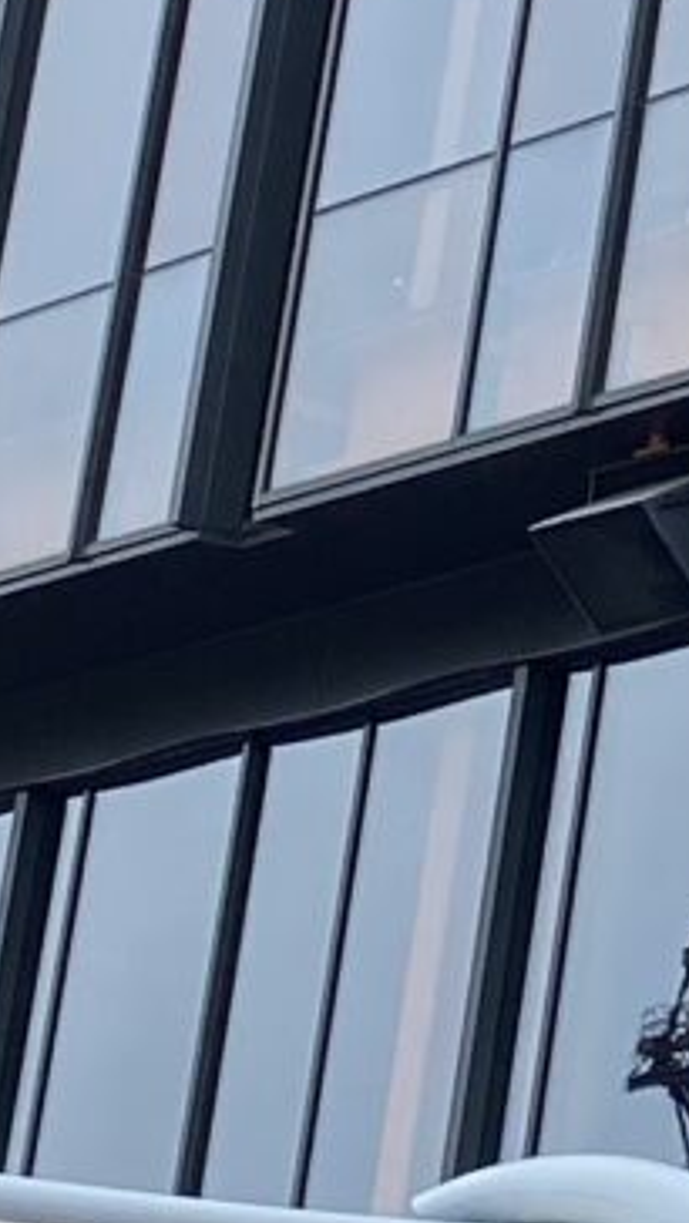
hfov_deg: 5.2
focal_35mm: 199
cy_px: -50
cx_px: 2998
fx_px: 6457
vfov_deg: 10.7
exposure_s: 1/864
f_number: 1.8
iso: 32
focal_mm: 4.25
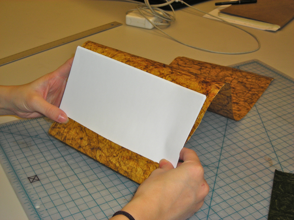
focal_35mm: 55
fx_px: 467
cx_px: 147
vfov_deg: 26.6
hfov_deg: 34.9
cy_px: 110
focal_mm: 9.1
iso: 50
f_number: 3.6
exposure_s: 1/60
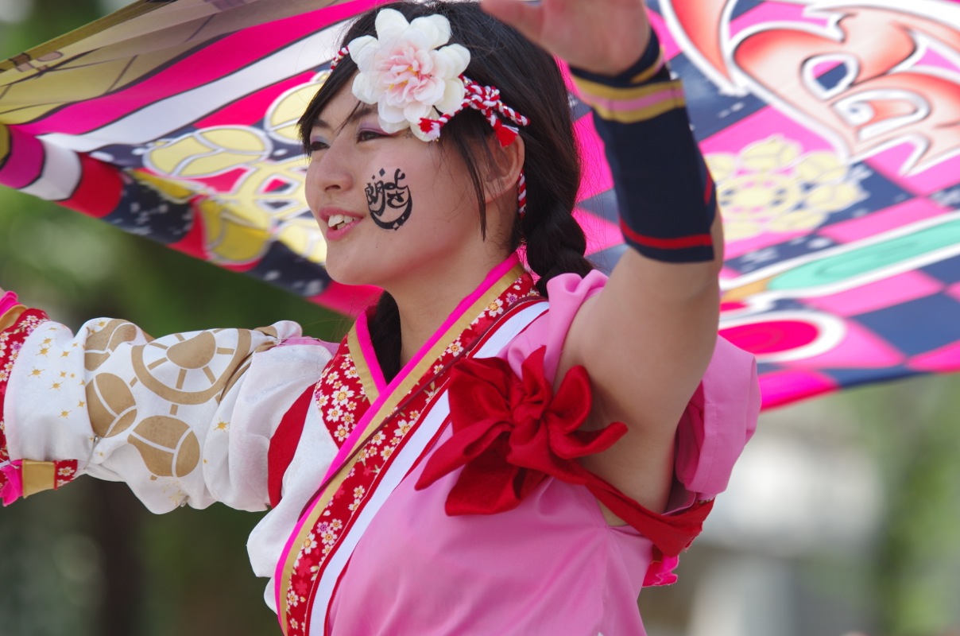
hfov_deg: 6.6
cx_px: 480
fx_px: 8382
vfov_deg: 4.3
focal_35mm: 315
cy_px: 318
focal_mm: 210
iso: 200
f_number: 4
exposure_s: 1/500
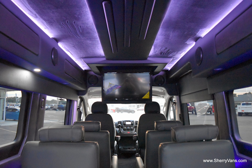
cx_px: 126
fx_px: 189
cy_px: 84
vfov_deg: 48.0
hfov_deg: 67.4
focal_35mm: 27
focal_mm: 18
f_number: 3.5
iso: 3600
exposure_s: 1/60
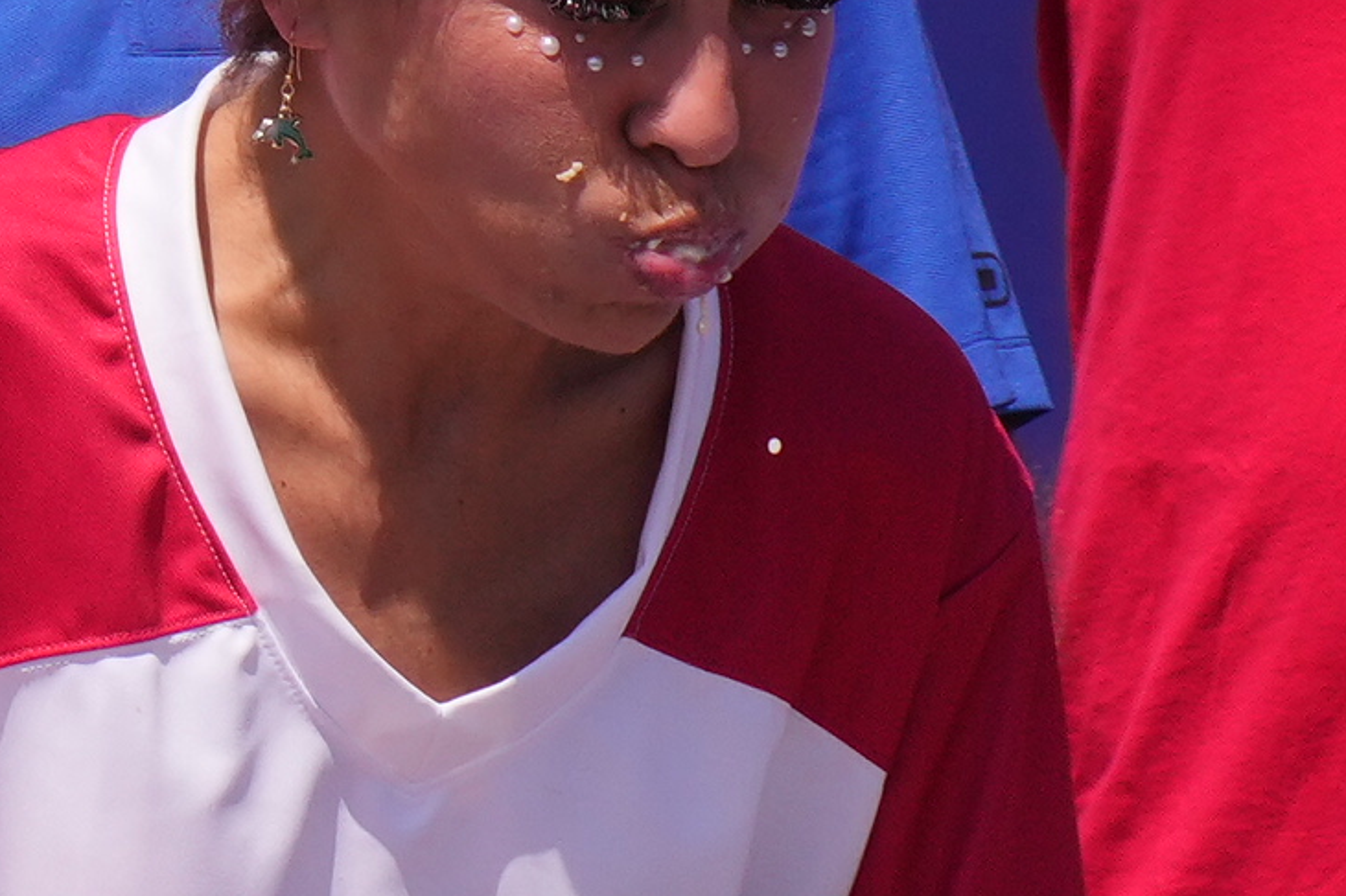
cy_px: -675
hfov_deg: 1.9
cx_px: -3232
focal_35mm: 1076
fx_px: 40219
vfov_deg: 1.3
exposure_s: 1/1000
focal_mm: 140
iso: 400
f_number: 10
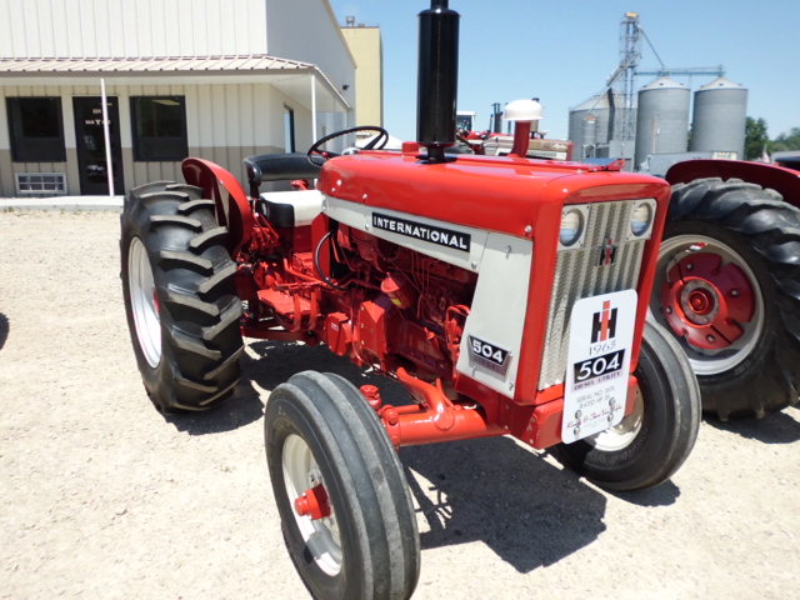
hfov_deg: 67.3
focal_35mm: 26
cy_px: 300
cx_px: 400
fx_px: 601
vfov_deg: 53.1
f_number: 8
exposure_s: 1/100
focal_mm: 4.6
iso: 64
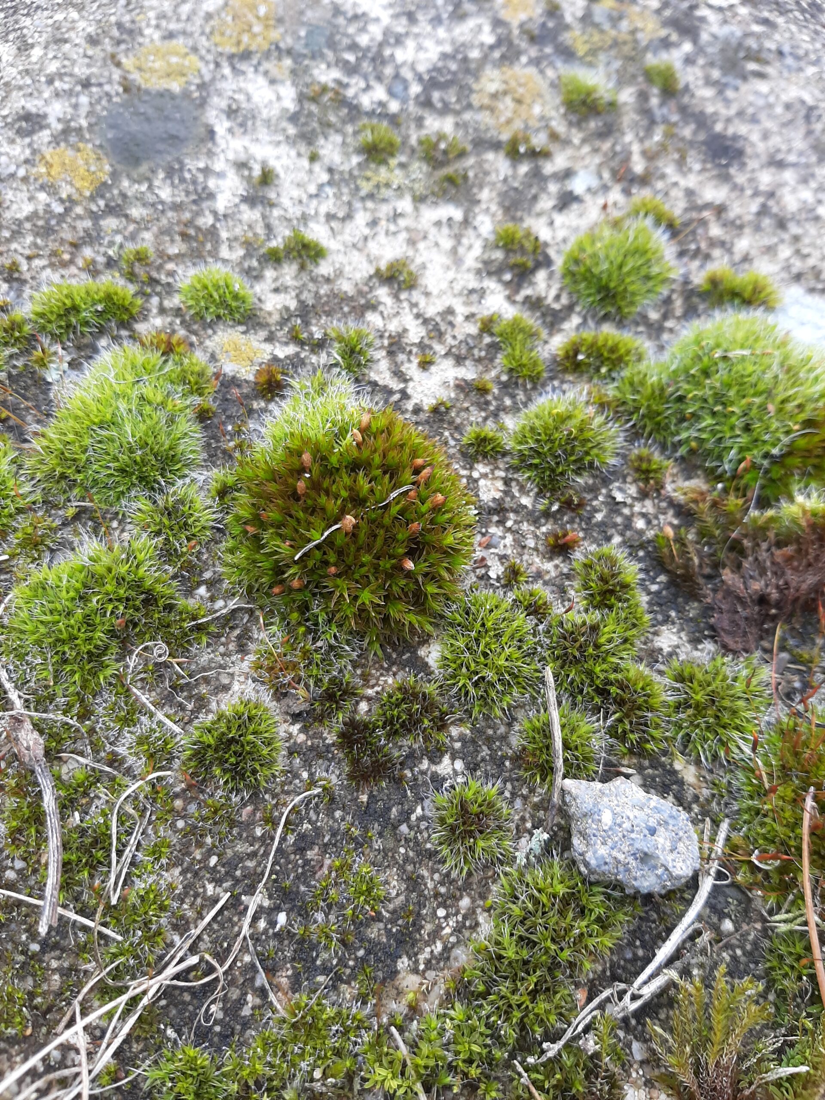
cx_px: 412
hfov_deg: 53.1
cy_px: 550
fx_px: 826
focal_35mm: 26
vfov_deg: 67.3
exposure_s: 1/217
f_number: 1.7
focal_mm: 3.93
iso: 40
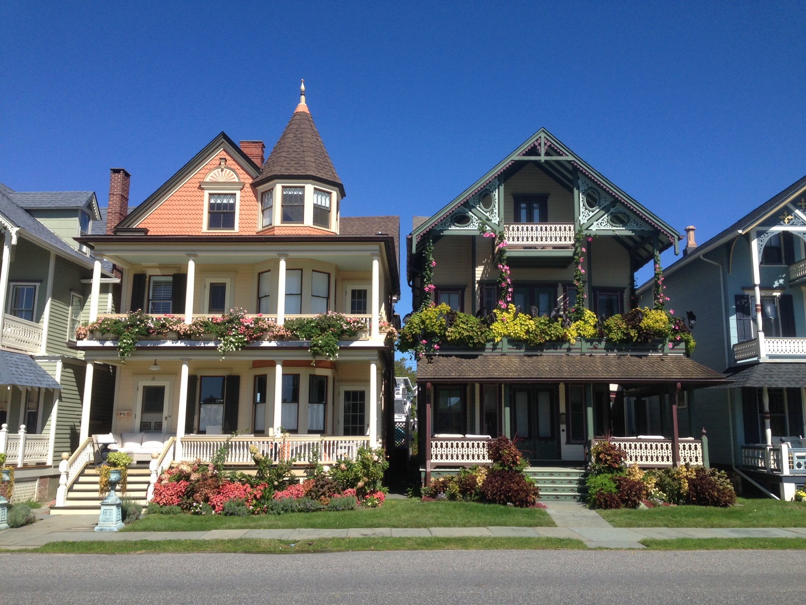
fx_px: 768
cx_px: 403
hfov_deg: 55.4
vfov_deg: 42.9
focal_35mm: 33
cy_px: 302
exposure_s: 1/1466
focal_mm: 4.12
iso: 50
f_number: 2.4
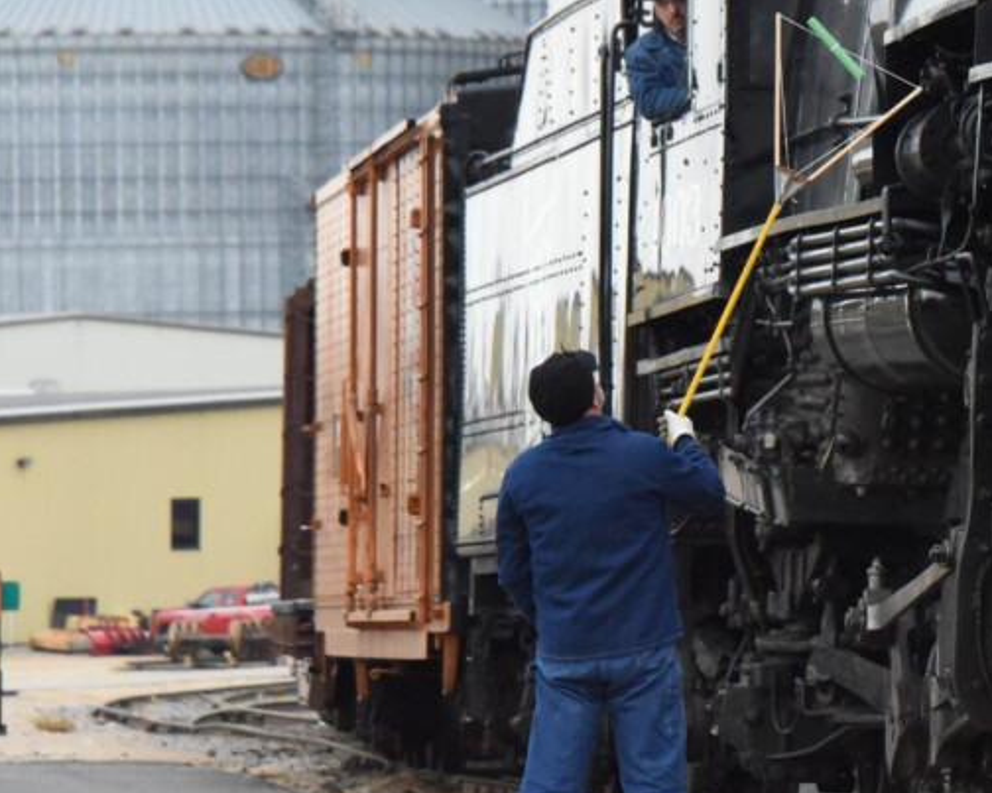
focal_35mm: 378
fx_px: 11096
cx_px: 1309
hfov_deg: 5.1
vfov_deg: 4.1
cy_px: 97
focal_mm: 145
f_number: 8
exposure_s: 1/800
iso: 8000
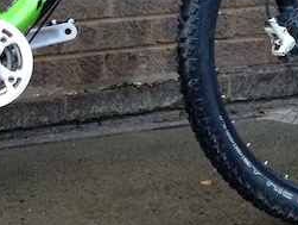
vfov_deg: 13.7
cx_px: 8
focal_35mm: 105
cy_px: -54
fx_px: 905
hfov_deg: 18.3
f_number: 2.4
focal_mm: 4.13
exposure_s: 1/20
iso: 400
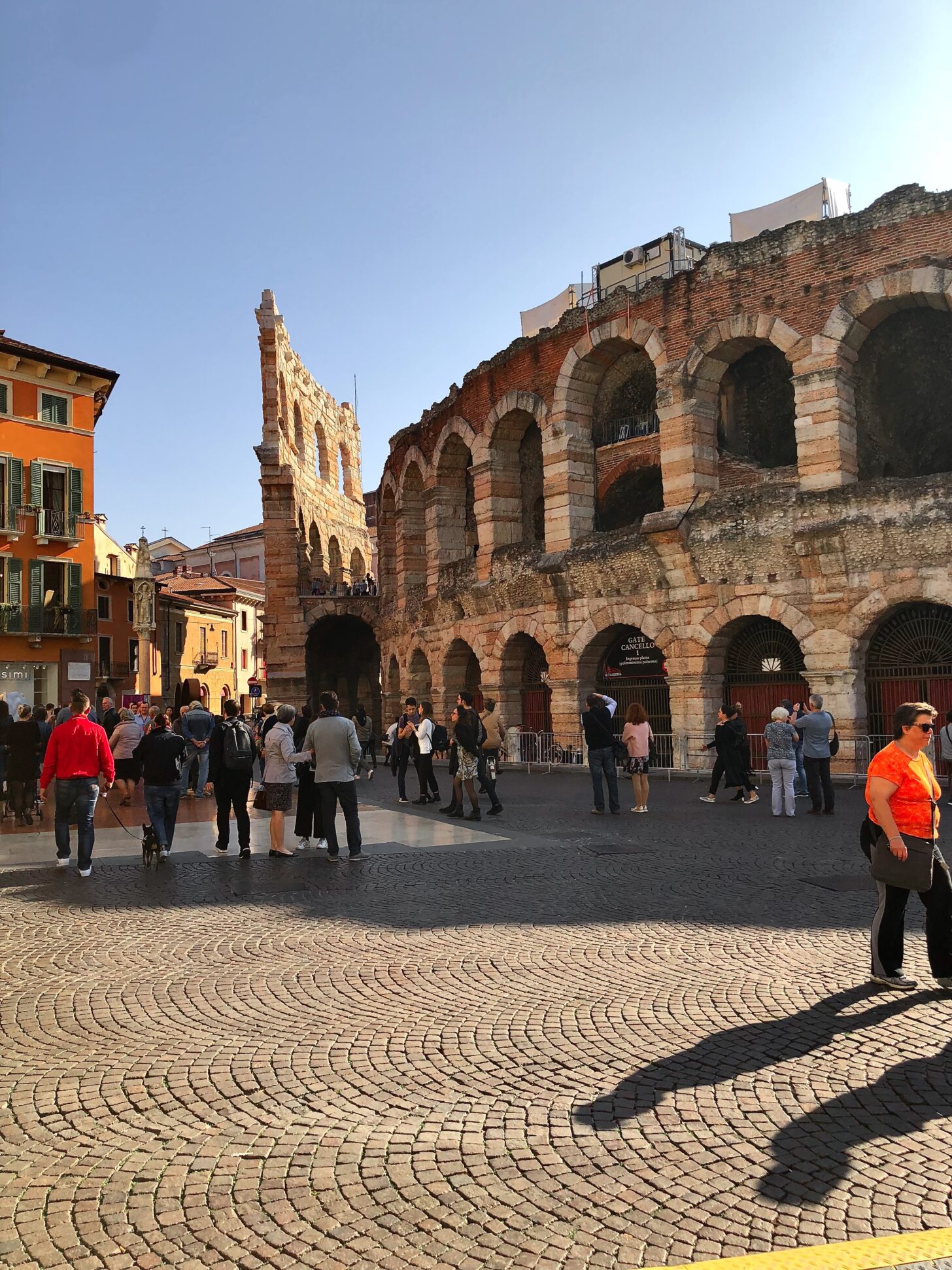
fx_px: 1063
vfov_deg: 61.7
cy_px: 635
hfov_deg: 48.2
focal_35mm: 29
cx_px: 476
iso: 20
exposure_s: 1/1548
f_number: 1.8
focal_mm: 3.99
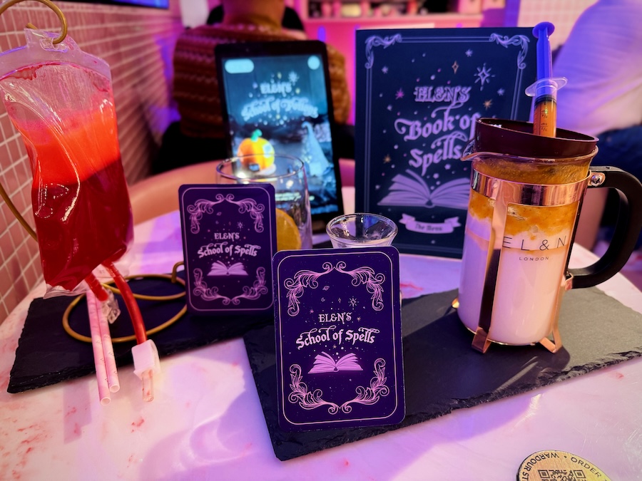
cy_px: 240
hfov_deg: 71.6
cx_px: 321
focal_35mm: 24
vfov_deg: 56.8
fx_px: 445
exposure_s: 1/50
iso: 250
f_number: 1.78
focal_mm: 6.76
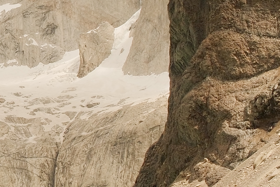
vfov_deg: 14.5
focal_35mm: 94
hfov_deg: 20.1
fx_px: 731
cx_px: -72
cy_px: 42
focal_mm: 16
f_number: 10
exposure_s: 1/950
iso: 640
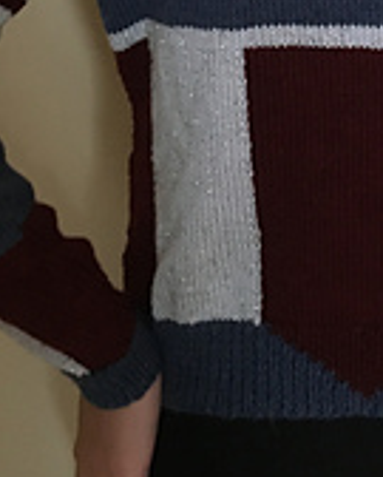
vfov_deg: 21.4
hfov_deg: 18.2
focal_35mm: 84
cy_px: -68
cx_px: 305
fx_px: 1187
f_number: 2.2
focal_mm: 4.15
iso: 400
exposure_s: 1/17
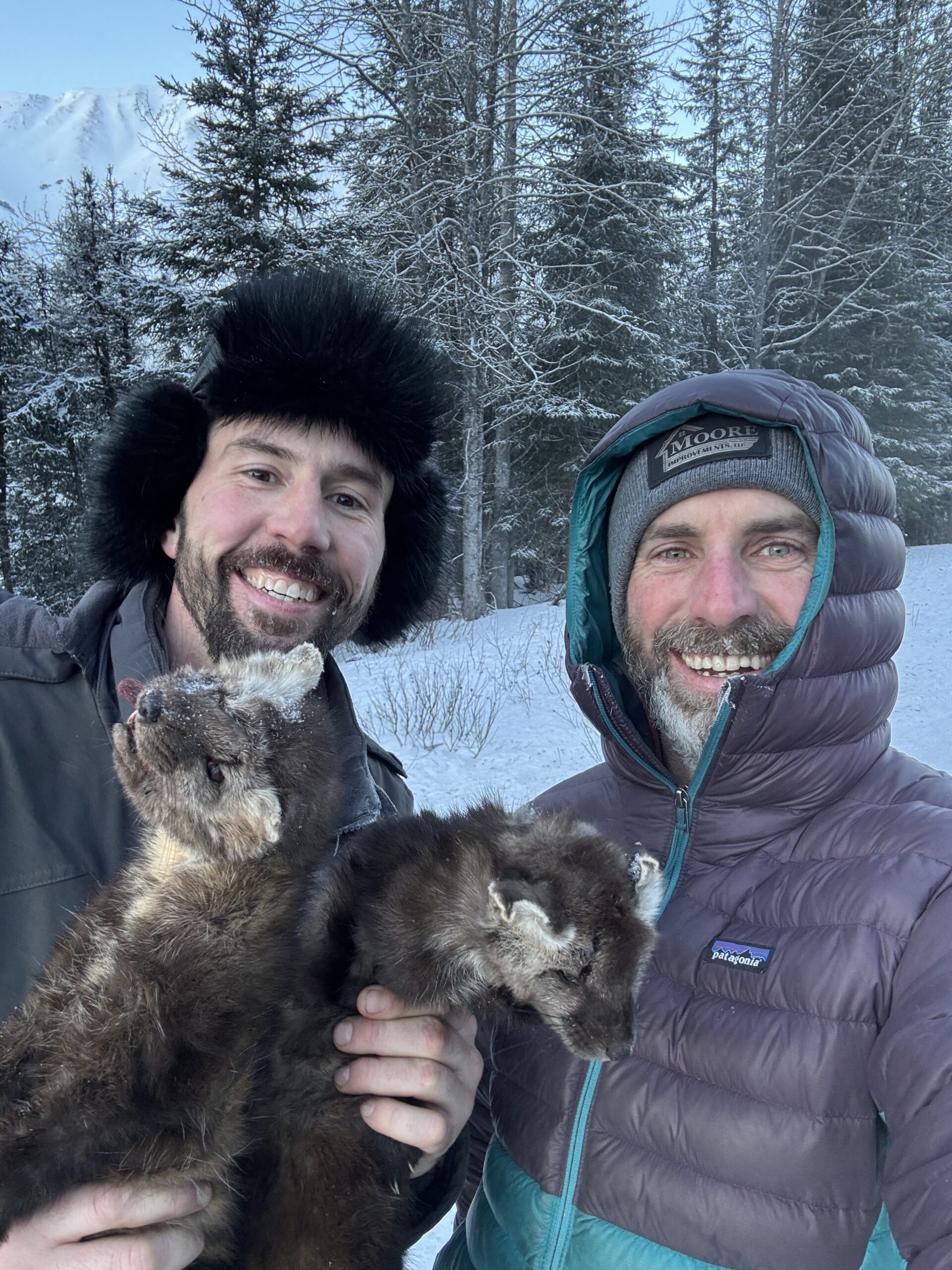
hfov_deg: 58.9
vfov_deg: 73.9
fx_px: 843
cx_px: 476
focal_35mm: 23
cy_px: 635
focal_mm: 2.69
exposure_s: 1/64
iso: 80
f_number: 1.9
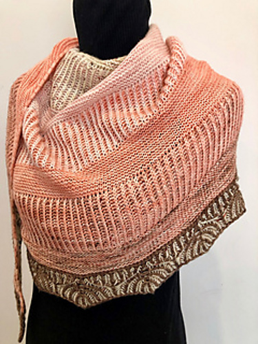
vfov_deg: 63.4
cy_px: 172
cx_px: 129
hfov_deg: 49.7
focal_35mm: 28
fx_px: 278
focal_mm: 4
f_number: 1.8
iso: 40
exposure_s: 1/33
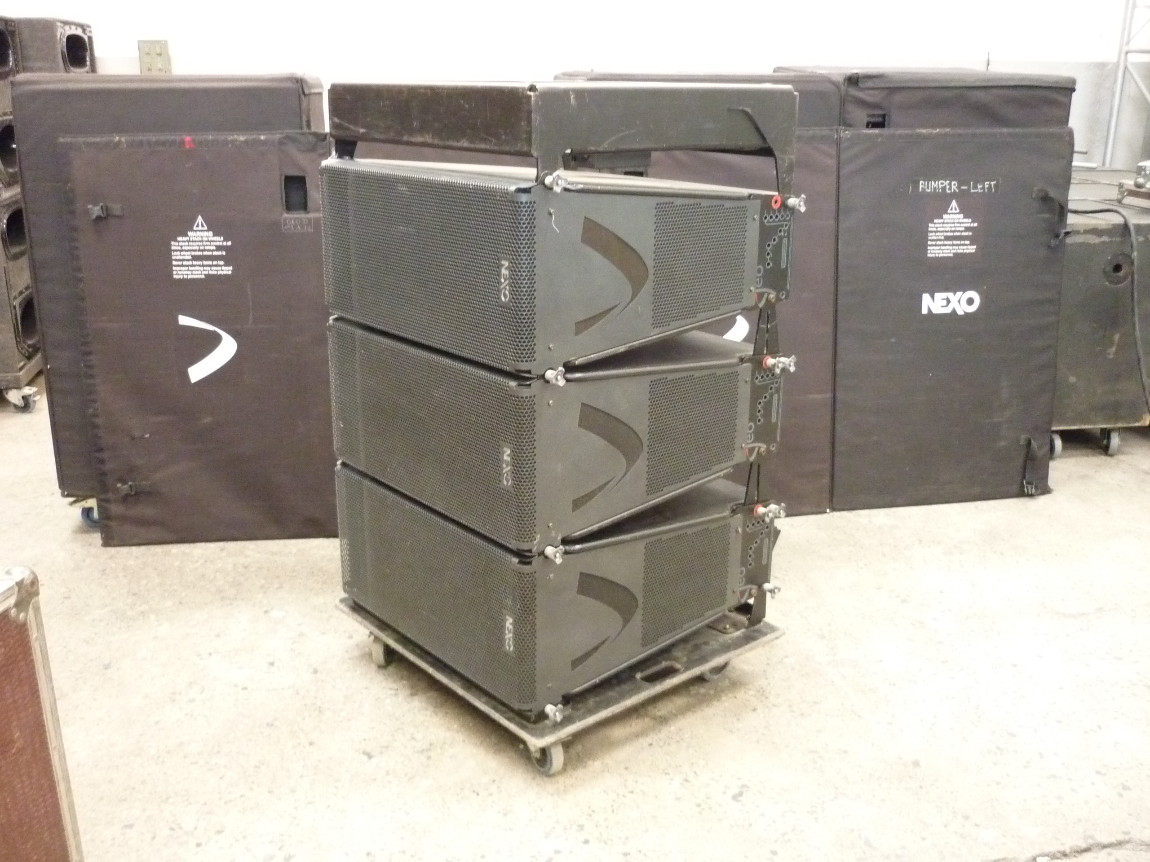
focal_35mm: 33
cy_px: 431
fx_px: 1096
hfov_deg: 55.4
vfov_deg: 42.9
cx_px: 575
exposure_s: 1/25
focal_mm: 5.5
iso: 800
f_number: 2.8
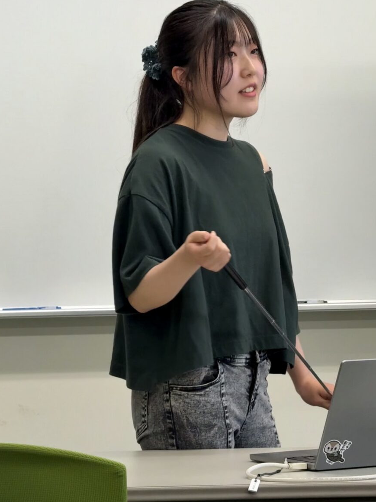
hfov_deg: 9.3
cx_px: 213
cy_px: 212
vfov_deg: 12.4
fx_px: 2303
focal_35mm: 159
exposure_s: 1/100
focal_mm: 15.66
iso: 100
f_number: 2.8
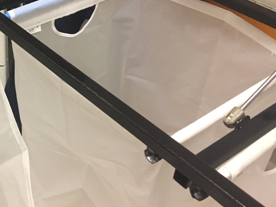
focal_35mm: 60
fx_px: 479
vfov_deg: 24.0
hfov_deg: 30.2
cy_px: 40
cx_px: 9
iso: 250
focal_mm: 4.15
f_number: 2.2
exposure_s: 1/33
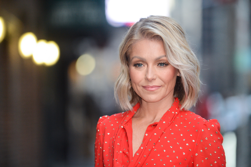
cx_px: 126
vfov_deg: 6.9
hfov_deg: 10.3
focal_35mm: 200
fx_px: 1394
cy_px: 84
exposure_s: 1/400
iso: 2000
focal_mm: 200
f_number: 3.5
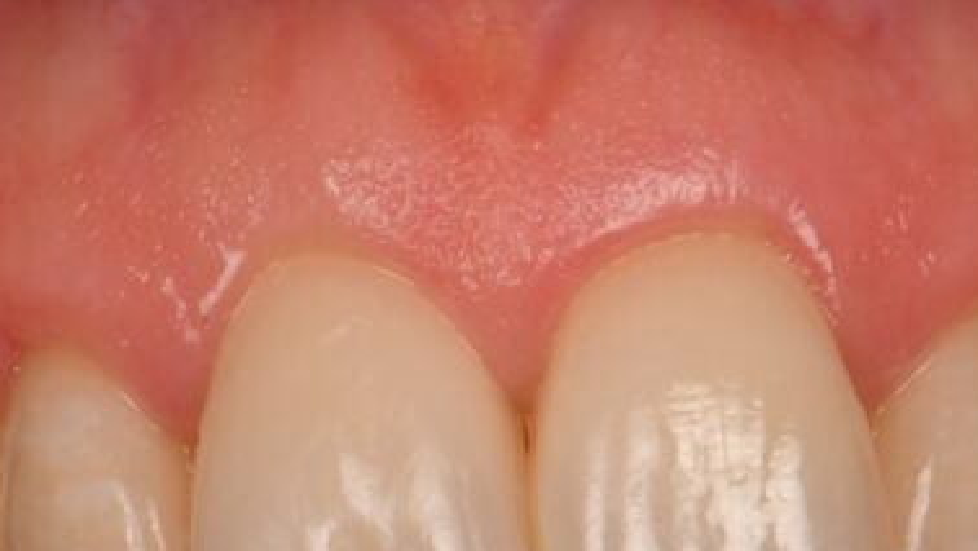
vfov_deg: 3.4
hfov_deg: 6.0
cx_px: 517
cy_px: 631
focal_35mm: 357
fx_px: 9262
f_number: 32
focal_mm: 105
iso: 200
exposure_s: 1/160
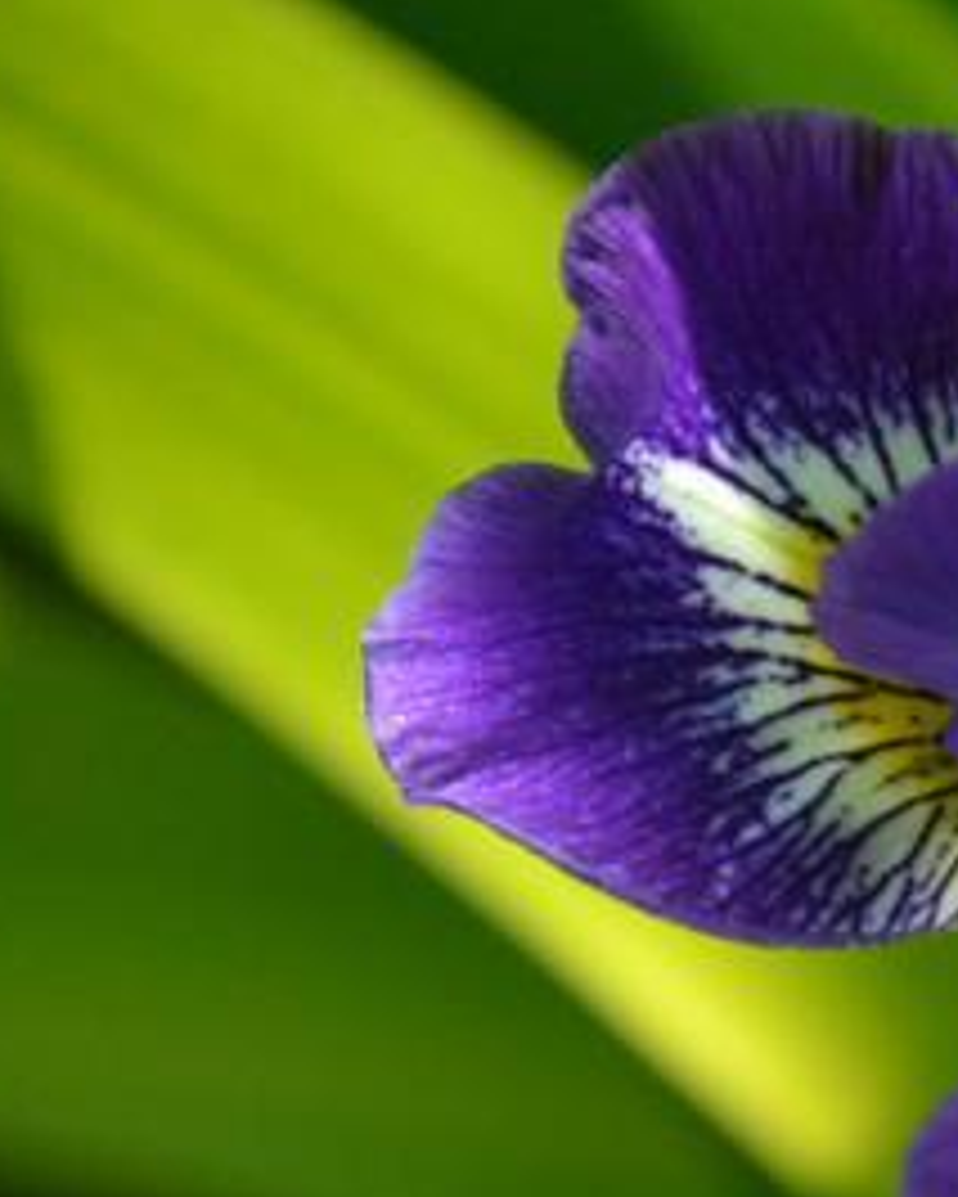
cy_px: 1136
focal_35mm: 555
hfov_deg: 2.8
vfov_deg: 3.5
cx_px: 1399
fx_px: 19650
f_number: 5.6
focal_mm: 105
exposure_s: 1/500
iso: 800
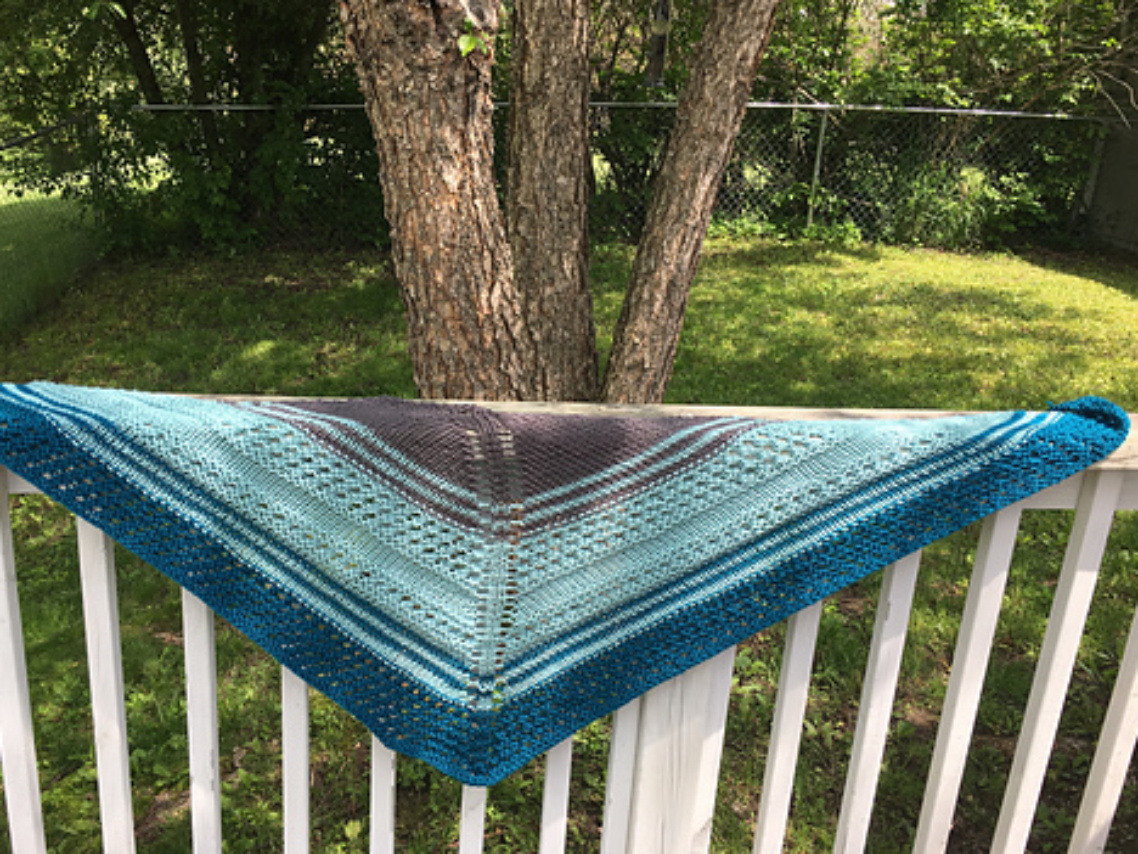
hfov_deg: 58.3
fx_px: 1019
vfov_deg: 45.4
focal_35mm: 31
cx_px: 533
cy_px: 429
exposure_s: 1/686
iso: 25
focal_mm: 4.15
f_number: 2.2
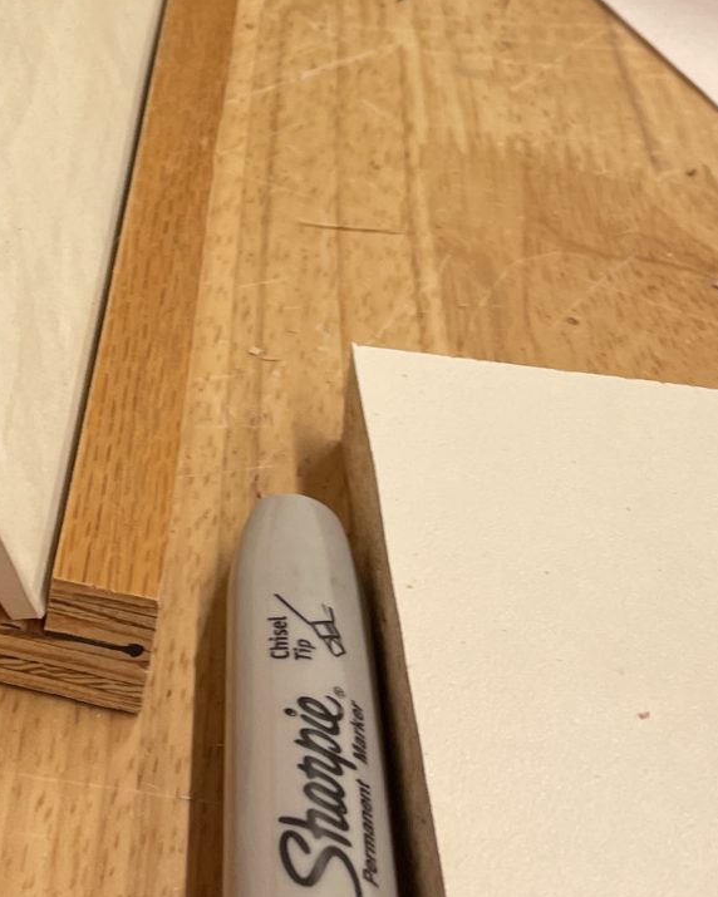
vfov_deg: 24.7
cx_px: -9
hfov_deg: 20.8
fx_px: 1886
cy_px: -123
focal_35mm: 71
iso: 64
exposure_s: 1/60
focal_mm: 4.2
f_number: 1.6
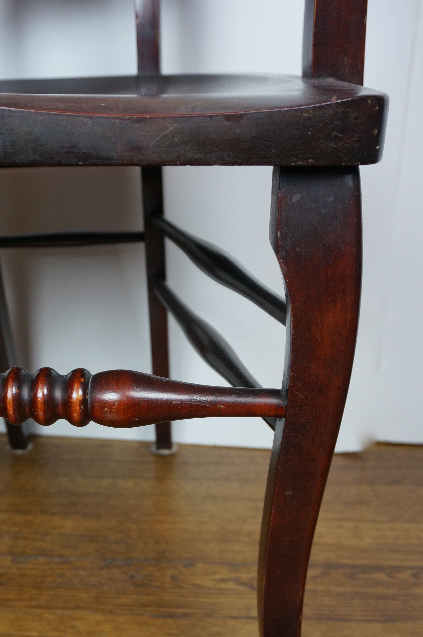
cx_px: 146
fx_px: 754
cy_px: 415
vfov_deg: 45.2
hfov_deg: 31.1
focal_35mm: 43
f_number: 4
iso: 640
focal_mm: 21
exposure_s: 1/60
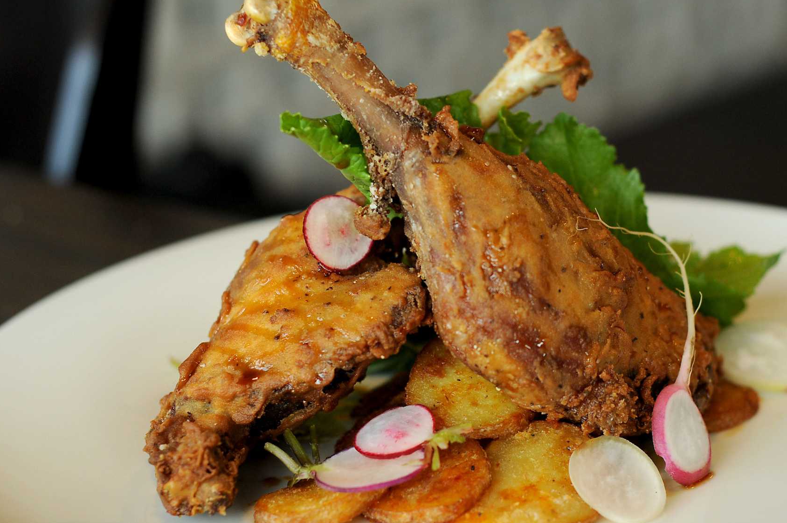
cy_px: 253
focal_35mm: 91
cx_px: 452
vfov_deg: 15.0
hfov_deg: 22.4
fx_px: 1987
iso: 400
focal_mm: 50
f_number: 2.5
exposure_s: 1/320
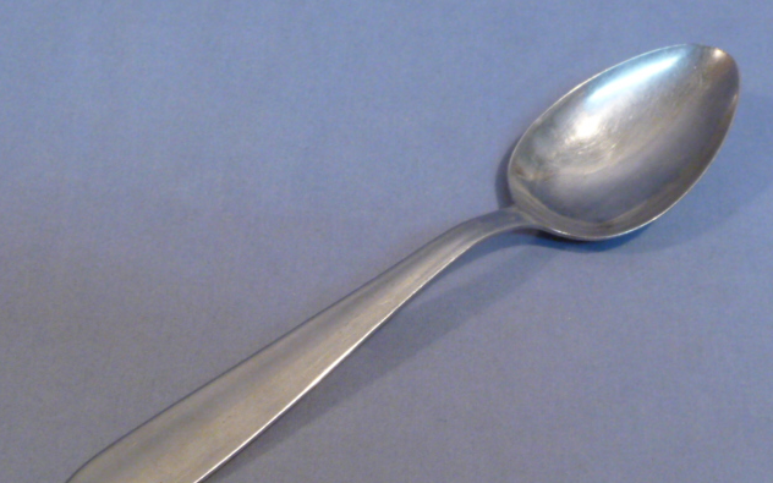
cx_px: 385
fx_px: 1222
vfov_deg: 22.3
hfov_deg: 35.1
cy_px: 292
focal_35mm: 58
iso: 400
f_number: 3.5
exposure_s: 1/30
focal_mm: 5.3
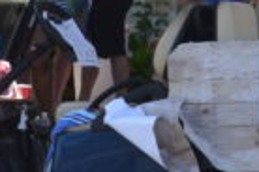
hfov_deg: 4.3
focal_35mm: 467
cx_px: 580
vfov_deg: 2.9
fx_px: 3360
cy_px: -309
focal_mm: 42
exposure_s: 1/400
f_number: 10
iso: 400
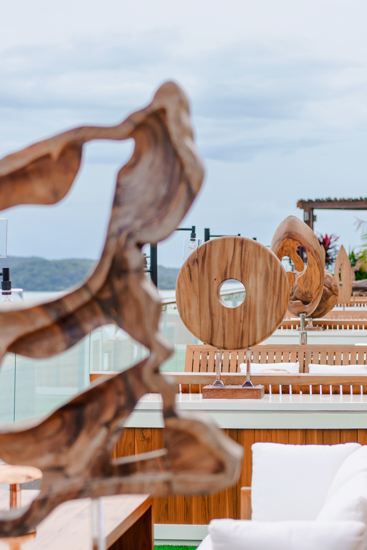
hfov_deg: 16.7
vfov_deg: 24.8
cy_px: 275
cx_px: 184
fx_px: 1254
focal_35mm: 82
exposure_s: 1/1000
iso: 160
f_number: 2.5
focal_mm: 55
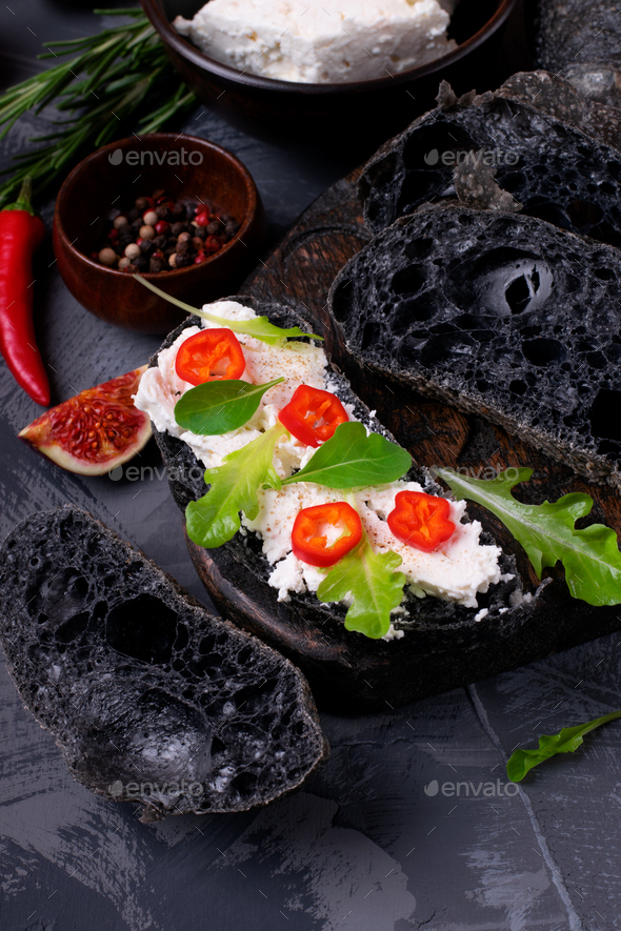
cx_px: 310
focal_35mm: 75
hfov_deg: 18.2
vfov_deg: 27.0
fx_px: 1940
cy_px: 466
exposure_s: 1/160
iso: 100
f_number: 13
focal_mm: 50
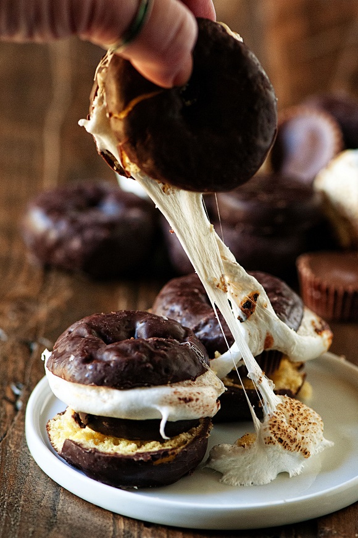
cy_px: 269
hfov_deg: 8.7
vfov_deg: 13.1
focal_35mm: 158
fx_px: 2355
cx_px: 179
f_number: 4.5
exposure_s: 1/80
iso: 800
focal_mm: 105
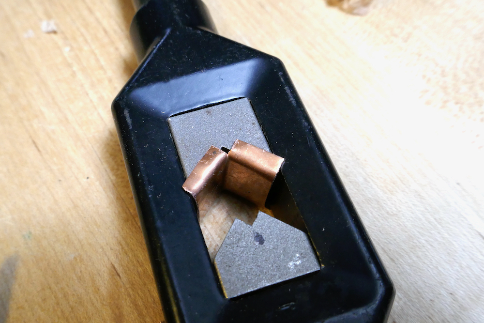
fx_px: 403
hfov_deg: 61.6
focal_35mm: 30
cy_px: 180
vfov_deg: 43.6
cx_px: 203
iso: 1000
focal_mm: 9.1
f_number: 5.6
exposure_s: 1/60
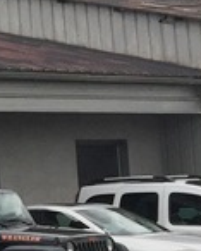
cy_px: 144
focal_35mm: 199
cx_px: -490
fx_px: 1478
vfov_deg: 9.7
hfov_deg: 6.7
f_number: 2.2
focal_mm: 4.15
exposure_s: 1/514
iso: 32
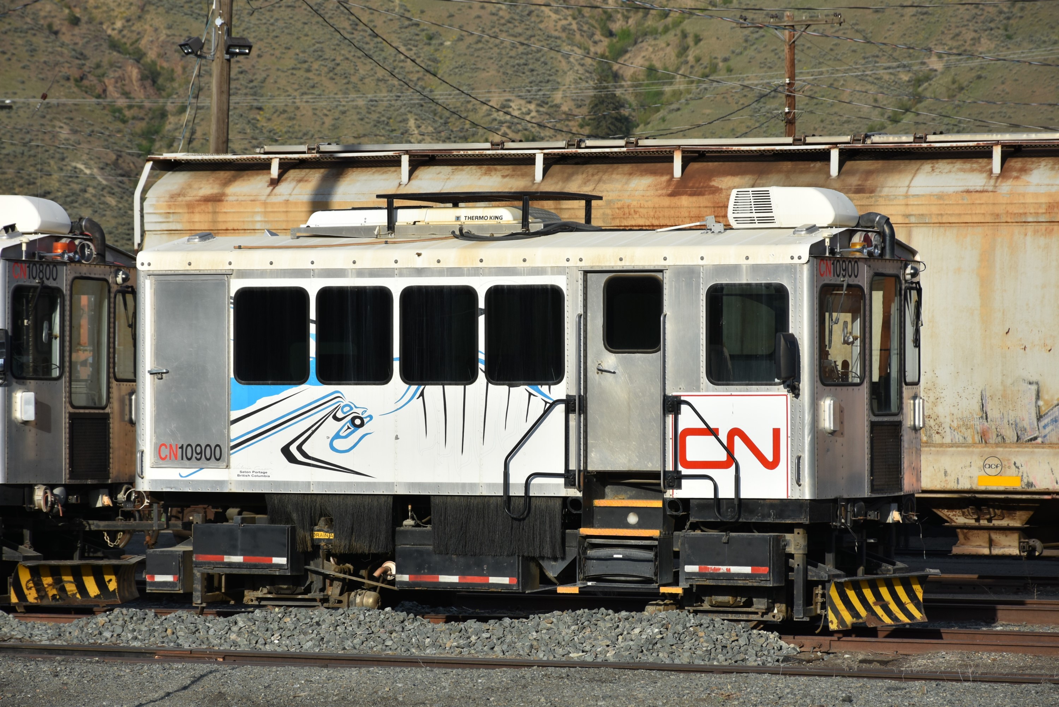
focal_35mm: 158
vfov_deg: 8.7
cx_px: 530
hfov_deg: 13.0
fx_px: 4633
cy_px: 354
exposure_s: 1/500
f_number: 8
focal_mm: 105
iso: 125
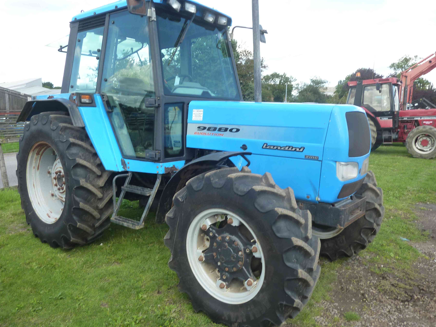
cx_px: 218
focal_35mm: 27
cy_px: 158
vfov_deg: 51.3
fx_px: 340
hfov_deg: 65.3
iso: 125
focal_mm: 4.1
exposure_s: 1/160
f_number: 4
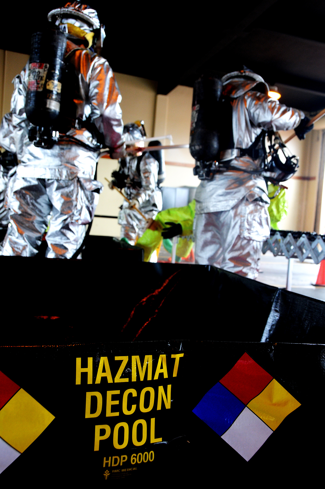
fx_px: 448
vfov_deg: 57.3
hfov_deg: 39.9
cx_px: 162
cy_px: 244
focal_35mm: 33
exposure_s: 1/80
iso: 640
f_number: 5
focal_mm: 22
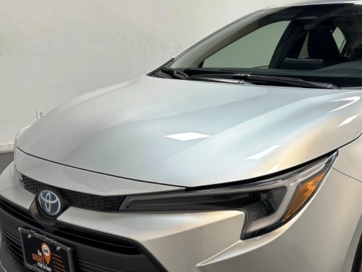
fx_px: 481
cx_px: 256
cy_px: 193
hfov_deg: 40.4
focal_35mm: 46
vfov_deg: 31.2
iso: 200
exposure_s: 1/60
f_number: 1.78
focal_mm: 6.86
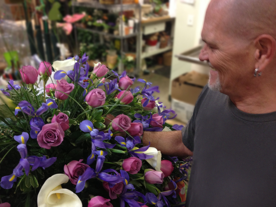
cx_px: 138
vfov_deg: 40.7
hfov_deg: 52.6
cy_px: 104
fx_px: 279
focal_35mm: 35
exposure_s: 1/20
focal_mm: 4.28
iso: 125
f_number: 2.4
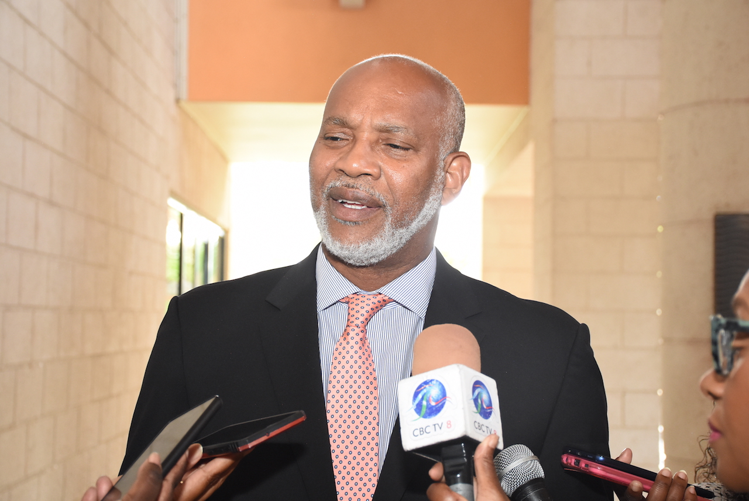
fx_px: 1312
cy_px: 250
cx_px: 374
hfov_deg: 31.9
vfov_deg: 21.6
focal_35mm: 63
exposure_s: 1/200
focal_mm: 42
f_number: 4.5
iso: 2000
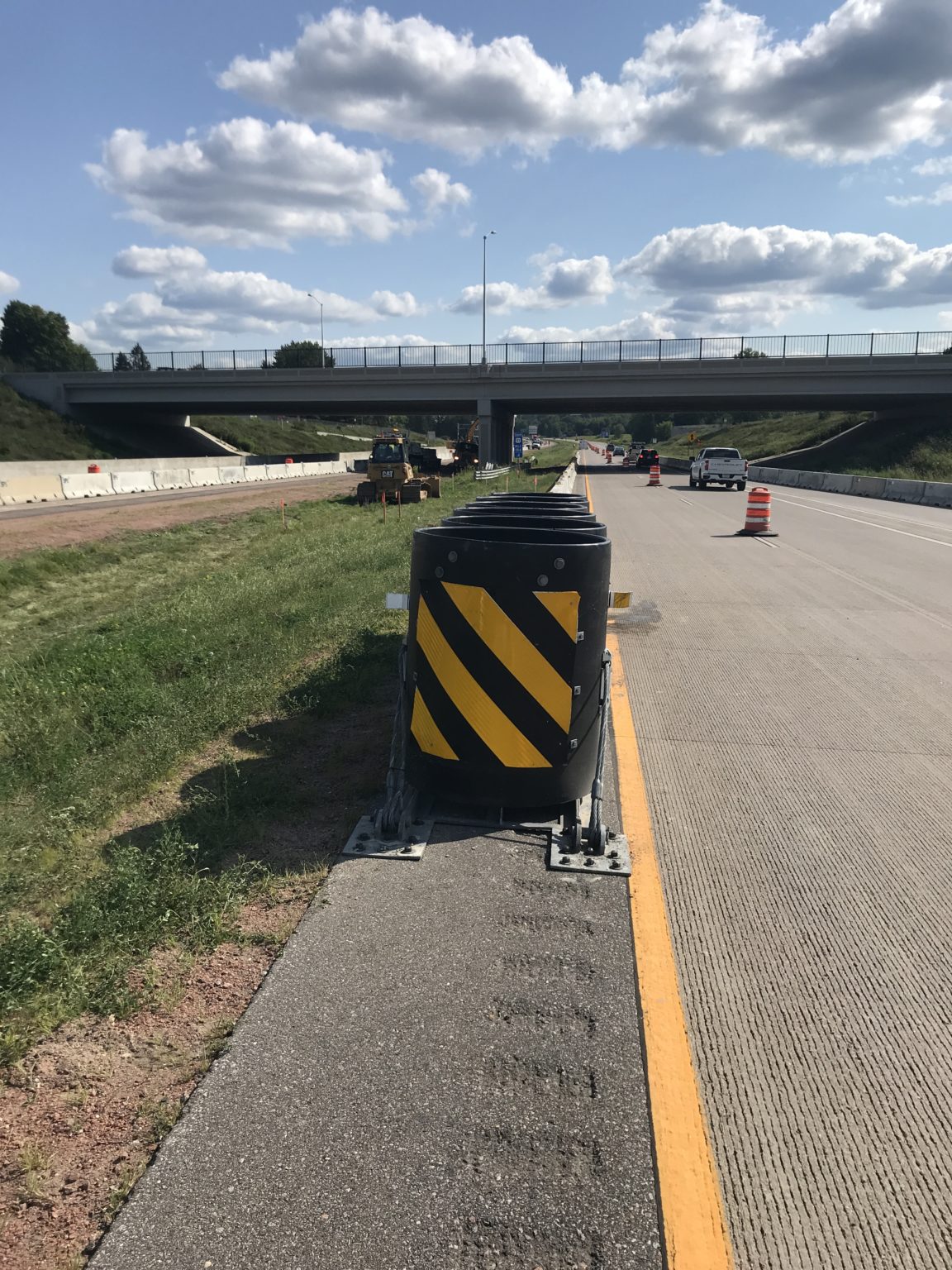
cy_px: 635
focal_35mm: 28
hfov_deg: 49.7
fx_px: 1027
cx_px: 476
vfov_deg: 63.4
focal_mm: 3.99
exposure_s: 1/3690
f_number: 1.8
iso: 20
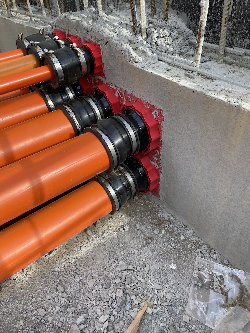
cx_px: 125
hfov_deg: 53.1
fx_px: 250
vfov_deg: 67.3
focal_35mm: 26
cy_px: 166
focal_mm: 4.25
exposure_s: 1/630
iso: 32
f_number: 1.8
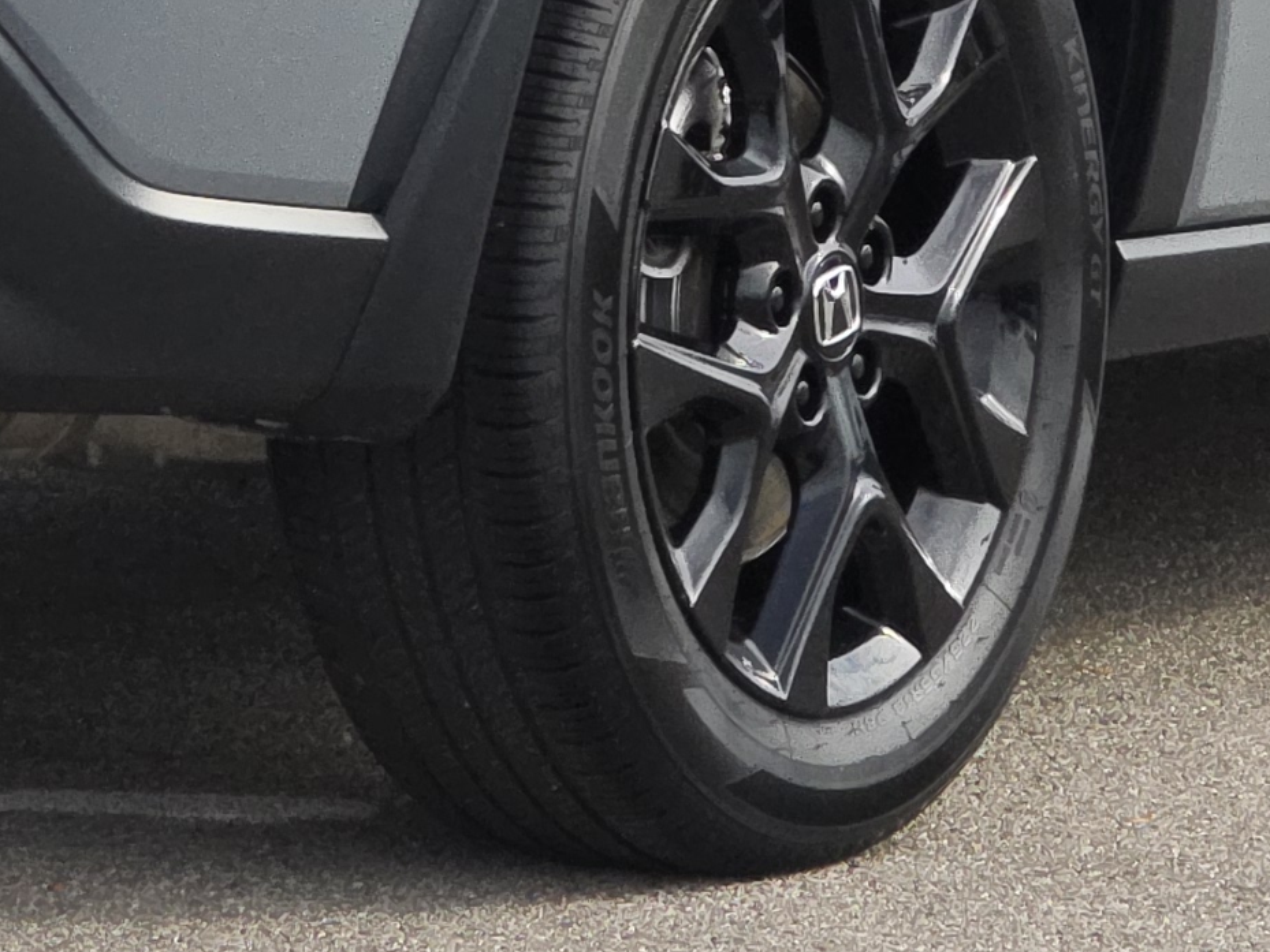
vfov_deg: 5.0
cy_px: -456
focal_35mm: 297
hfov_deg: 6.7
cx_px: 231
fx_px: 10898
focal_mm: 7.9
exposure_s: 1/1361
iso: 50
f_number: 2.4
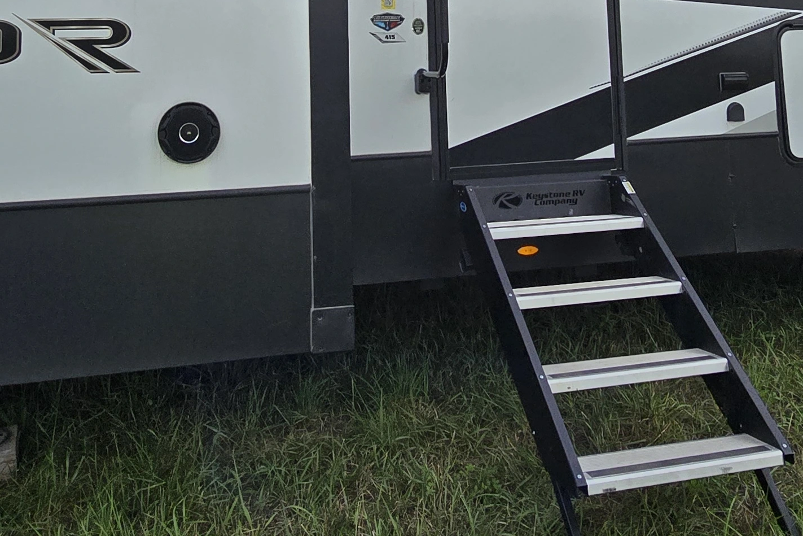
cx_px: 415
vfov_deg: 31.7
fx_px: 848
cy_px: -27
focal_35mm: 38
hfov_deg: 50.7
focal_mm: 2.2
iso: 50
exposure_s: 1/2430
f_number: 2.2
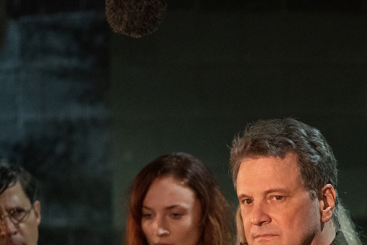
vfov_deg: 6.0
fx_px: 2324
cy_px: 204
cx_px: 298
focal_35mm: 228
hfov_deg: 9.0
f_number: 2.8
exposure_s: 1/160
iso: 6400
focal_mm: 90
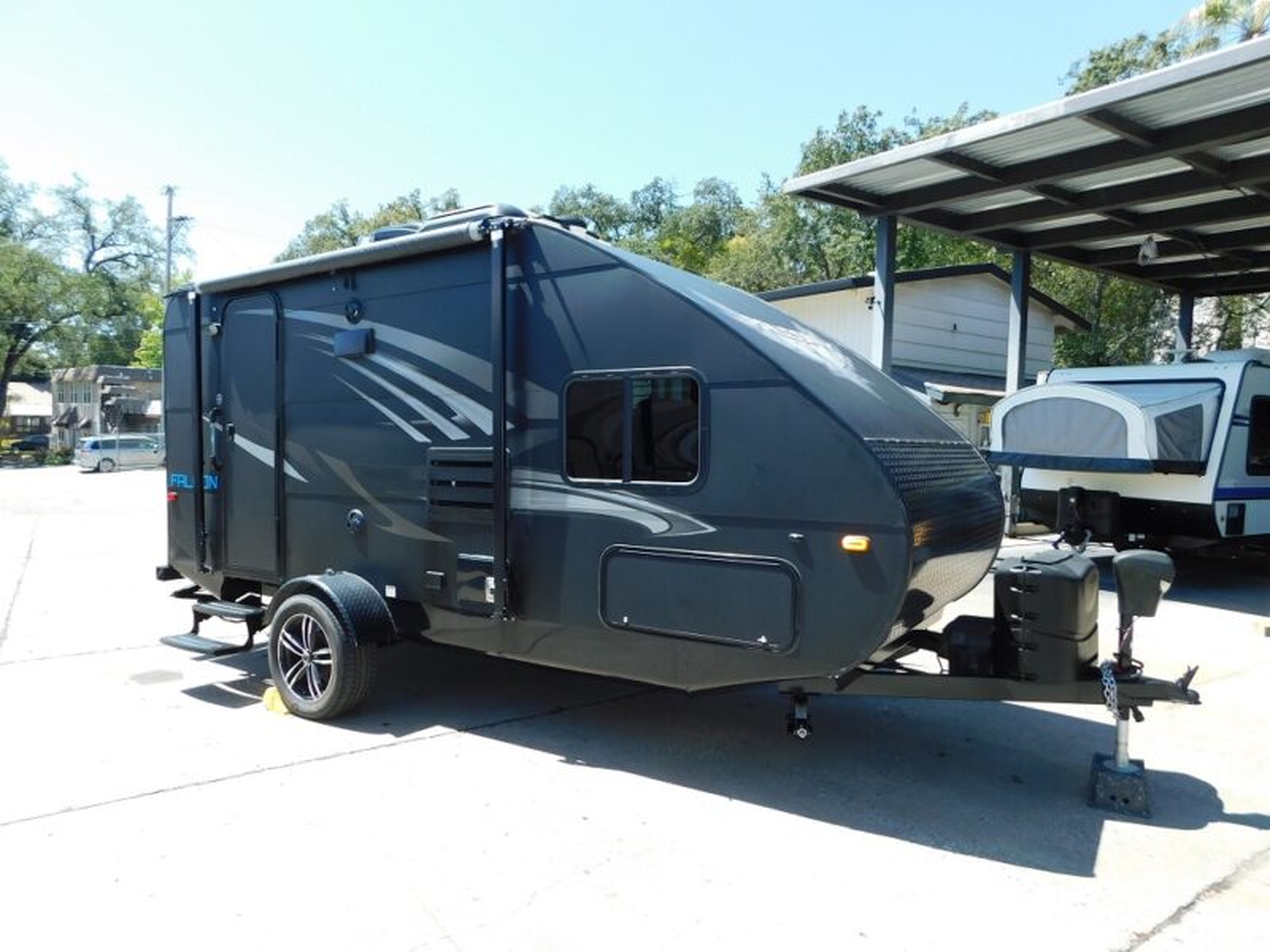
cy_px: 476
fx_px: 844
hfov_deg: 73.9
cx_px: 635
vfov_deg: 58.9
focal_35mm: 23
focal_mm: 4
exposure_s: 1/500
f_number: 3
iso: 125
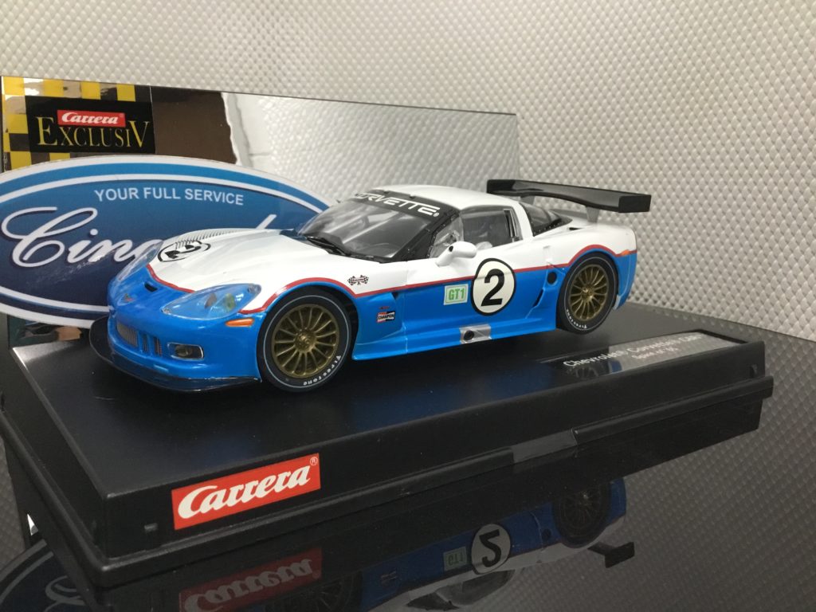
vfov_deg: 45.4
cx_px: 408
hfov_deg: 58.4
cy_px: 306
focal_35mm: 31
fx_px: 731
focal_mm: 3.3
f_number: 2.4
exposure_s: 1/30
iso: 200
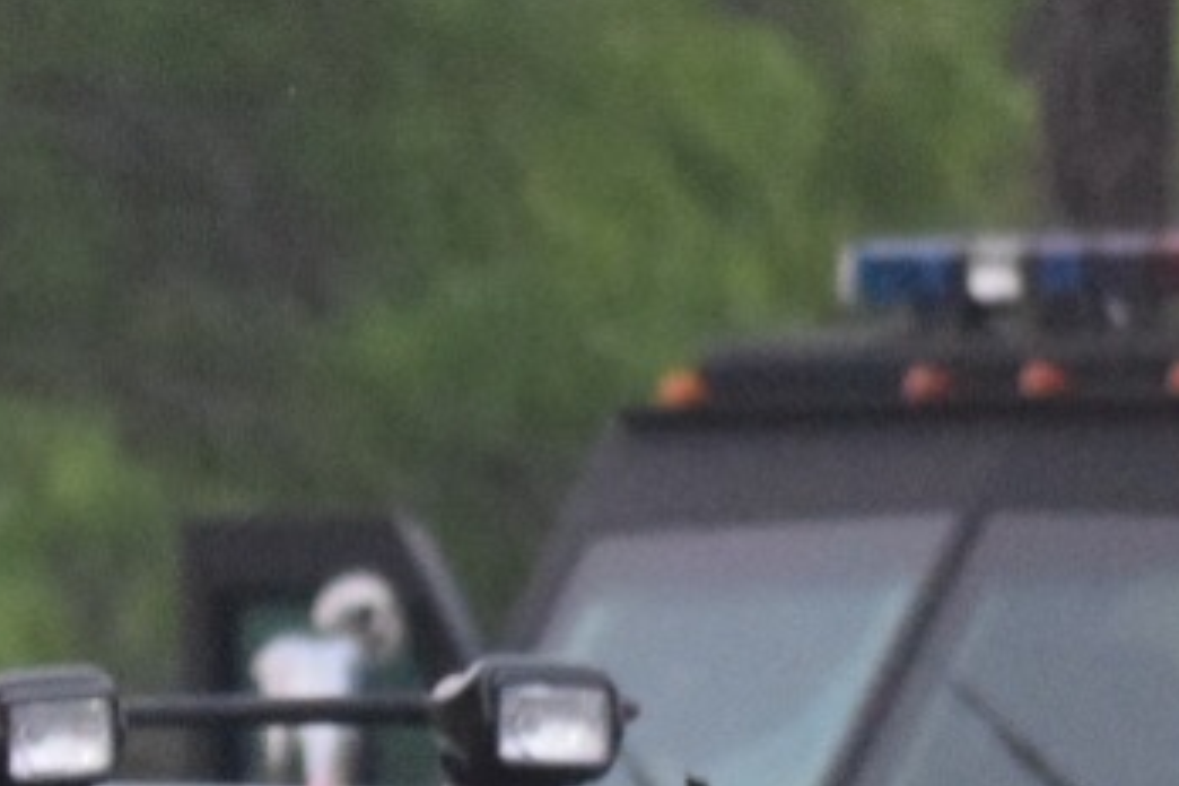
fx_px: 68639
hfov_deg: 1.0
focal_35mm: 2096
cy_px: 1321
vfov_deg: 0.7
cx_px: -1504
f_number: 4
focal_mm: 300
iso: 6400
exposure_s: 1/125
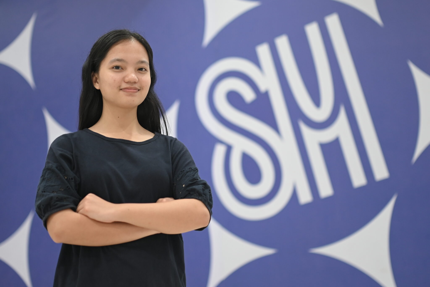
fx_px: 622
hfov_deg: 38.2
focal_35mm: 52
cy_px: 144
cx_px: 215
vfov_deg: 26.0
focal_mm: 35
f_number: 1.4
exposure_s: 1/200
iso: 640
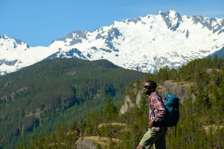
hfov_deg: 15.2
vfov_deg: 10.1
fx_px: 839
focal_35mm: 135
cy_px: 74
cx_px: 112
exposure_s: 1/500
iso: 125
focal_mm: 135
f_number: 8
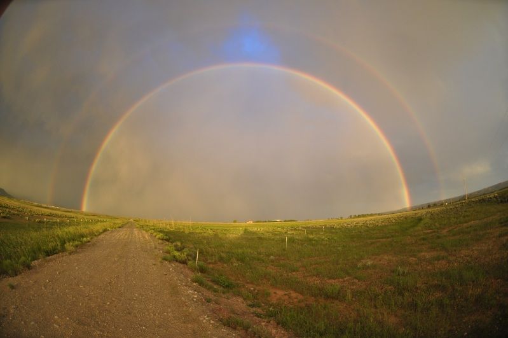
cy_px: 169
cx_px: 254
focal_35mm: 16
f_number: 2.8
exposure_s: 1/250
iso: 400
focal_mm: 10.5
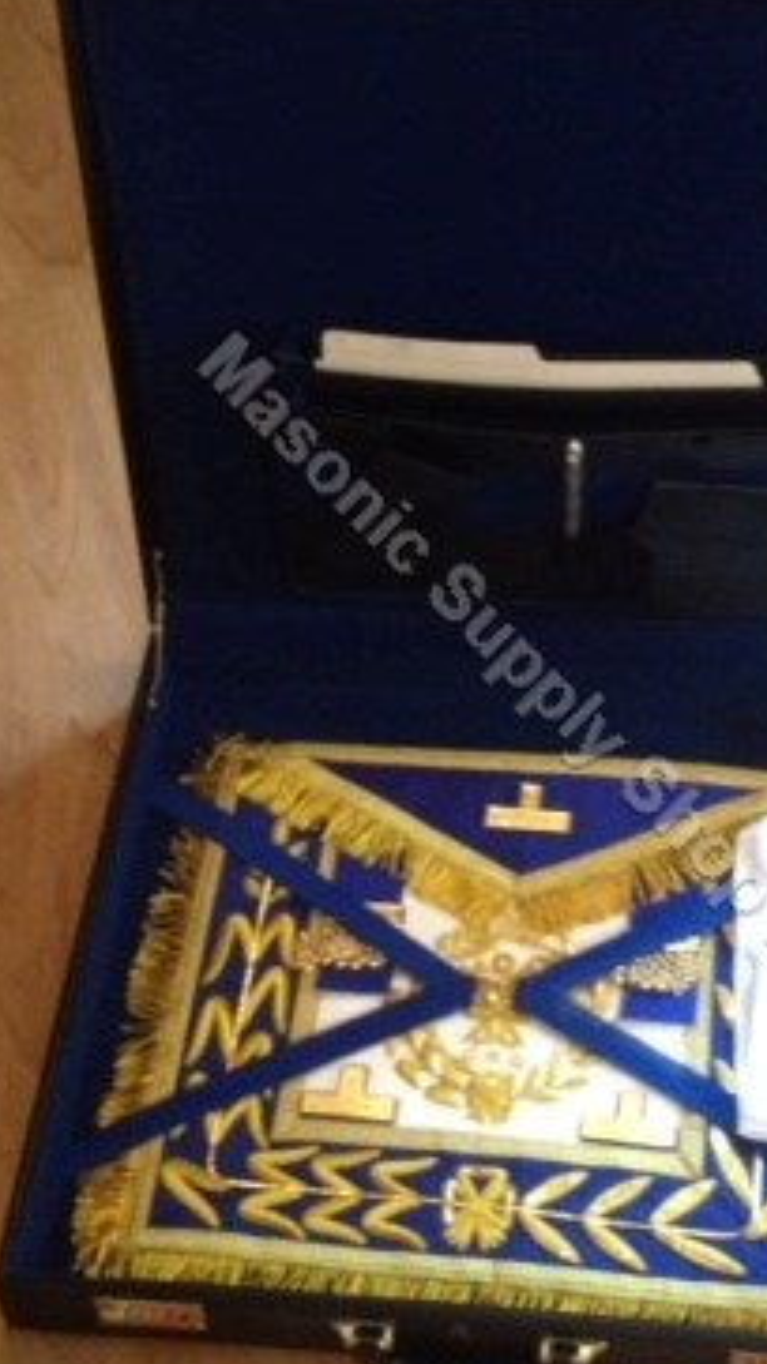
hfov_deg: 28.1
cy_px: 674
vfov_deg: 48.4
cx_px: 536
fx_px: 1520
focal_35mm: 42
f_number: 2.4
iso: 400
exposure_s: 1/20
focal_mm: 4.28
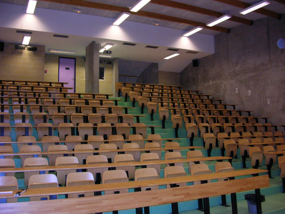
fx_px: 288
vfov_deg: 40.7
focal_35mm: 35
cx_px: 142
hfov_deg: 52.6
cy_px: 107
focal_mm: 5.8
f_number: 2.8
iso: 198
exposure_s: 1/60.1
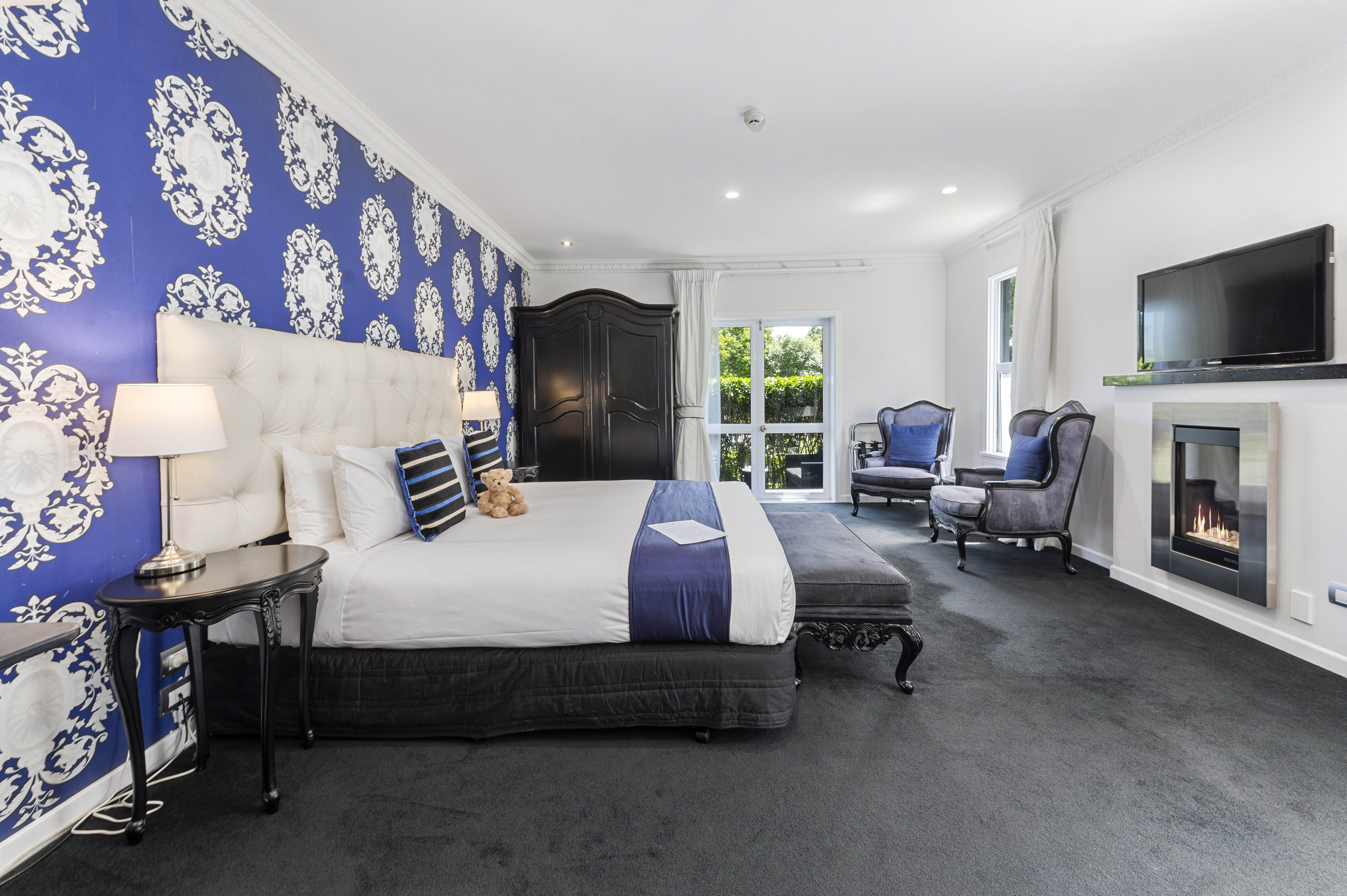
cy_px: 448
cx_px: 674
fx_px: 523
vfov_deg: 81.1
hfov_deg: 104.3
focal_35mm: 14
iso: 100
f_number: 7.1
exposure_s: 1/4
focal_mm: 14
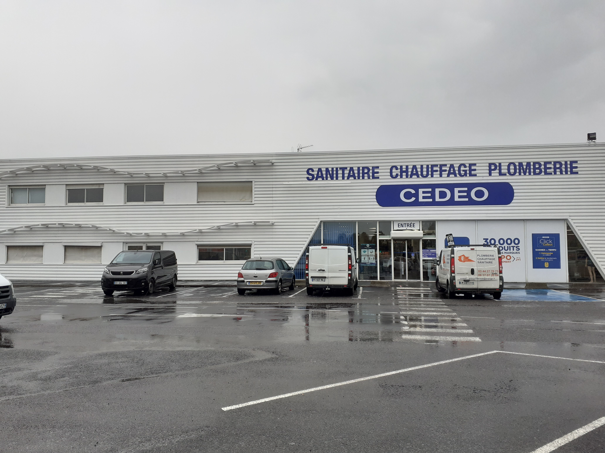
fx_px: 472
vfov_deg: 51.4
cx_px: 302
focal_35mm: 27
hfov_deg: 65.3
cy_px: 226
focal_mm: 3.6
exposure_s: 1/452
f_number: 1.9
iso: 40
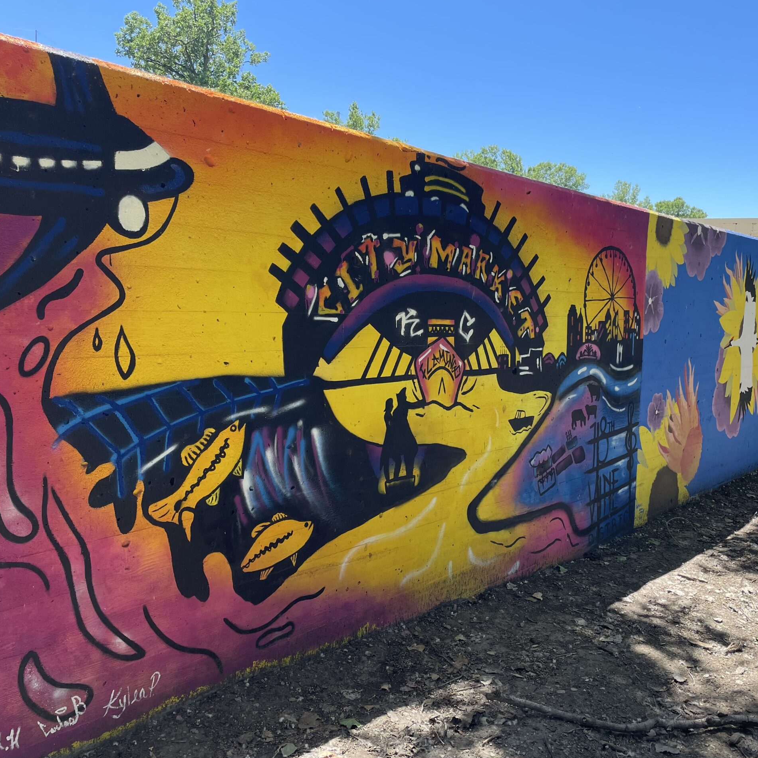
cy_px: 379
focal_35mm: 31
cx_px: 450
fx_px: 768
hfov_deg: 52.2
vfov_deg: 52.5
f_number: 1.6
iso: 50
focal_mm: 4.2
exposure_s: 1/1159
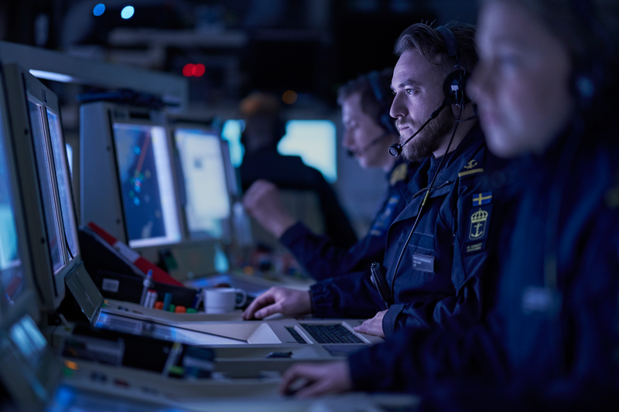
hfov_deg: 23.9
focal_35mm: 85
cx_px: 310
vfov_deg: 16.1
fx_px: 1461
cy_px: 206
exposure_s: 1/80
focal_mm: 85
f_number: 1.4
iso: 500
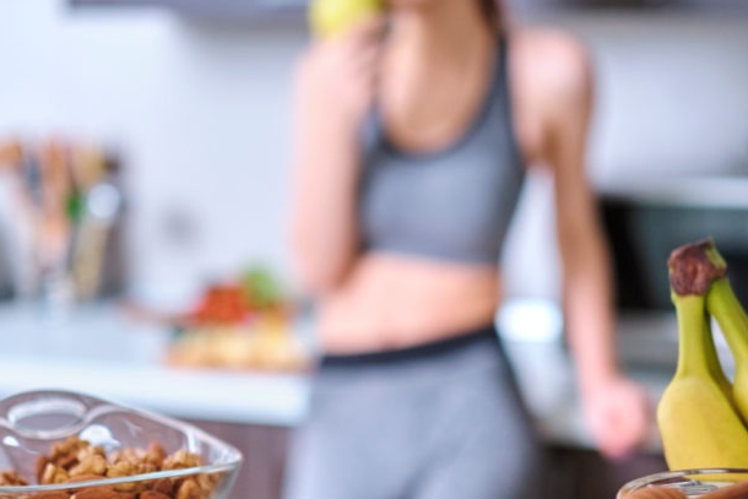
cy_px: 337
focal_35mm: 89
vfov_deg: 15.3
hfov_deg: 22.9
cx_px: 357
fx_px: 1850
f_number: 2
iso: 500
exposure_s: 1/60
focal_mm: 35
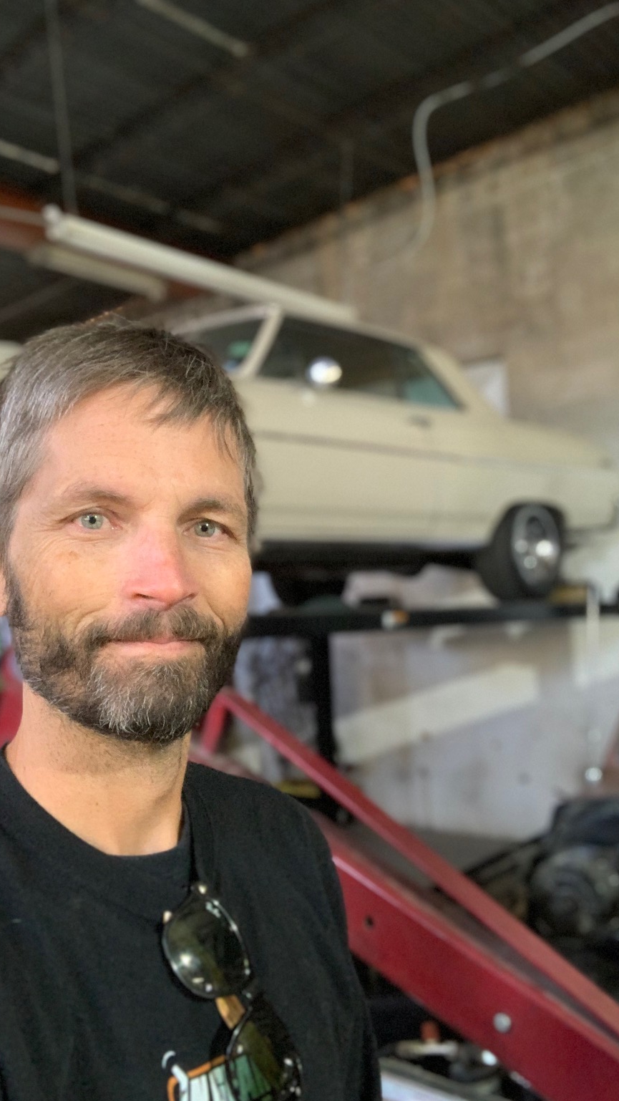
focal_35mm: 35
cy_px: 551
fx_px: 1021
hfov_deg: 33.6
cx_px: 249
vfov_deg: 56.6
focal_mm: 2.87
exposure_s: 1/40
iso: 320
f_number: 2.2
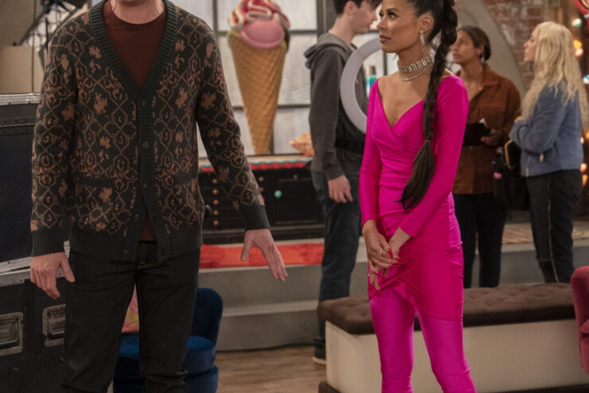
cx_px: 261
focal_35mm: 87
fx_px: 1424
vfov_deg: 15.7
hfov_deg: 23.4
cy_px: 123
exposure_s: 1/200
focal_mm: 63
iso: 8000
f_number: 3.5
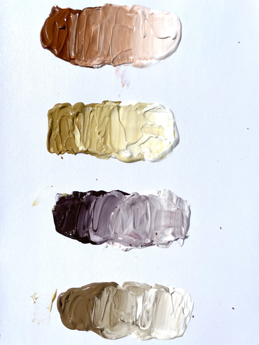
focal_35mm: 26
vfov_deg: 67.3
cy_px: 172
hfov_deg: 53.1
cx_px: 130
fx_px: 259
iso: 32
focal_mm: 4.2
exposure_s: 1/17241
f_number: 1.6
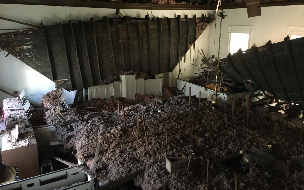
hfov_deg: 61.2
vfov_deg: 40.6
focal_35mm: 31
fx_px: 257
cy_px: 87
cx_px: 152
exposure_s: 1/15
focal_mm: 4.15
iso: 250
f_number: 2.2
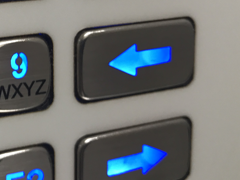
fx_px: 548
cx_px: -65
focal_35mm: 79
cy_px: 28
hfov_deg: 22.3
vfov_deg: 18.4
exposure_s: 1/33
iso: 50
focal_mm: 3.99
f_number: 1.8
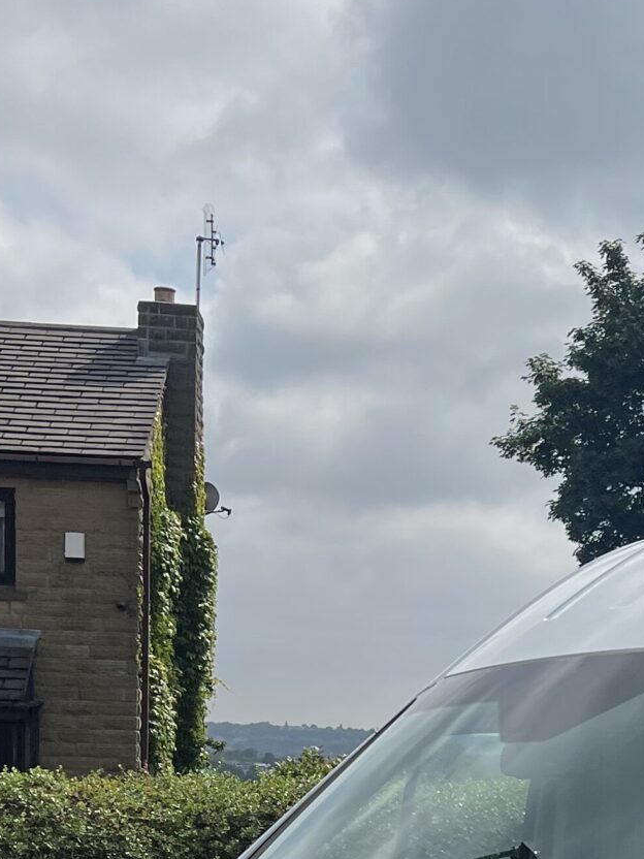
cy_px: 812
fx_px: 1984
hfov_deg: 17.6
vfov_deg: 23.6
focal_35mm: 80
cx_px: 764
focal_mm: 5.7
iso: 50
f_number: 1.5
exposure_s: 1/11364
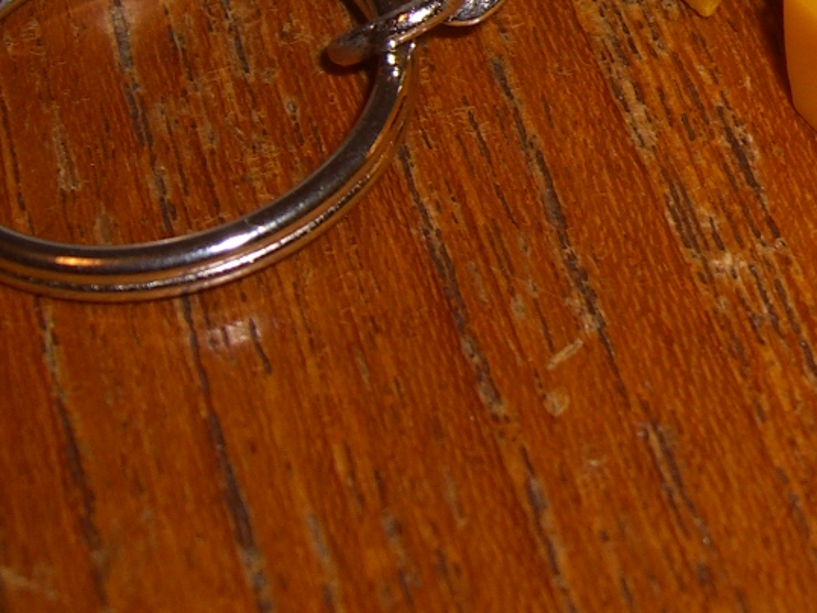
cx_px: 852
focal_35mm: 113
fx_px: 2668
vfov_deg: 12.9
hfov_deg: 17.0
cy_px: -15
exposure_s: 1/60
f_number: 2.8
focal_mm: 7.9
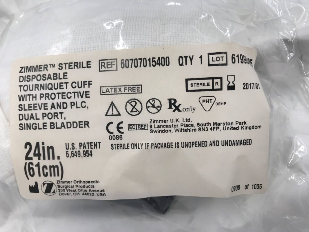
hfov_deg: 63.4
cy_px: 116
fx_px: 250
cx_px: 154
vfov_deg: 49.7
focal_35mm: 28
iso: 40
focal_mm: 3.99
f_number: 1.8
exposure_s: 1/120
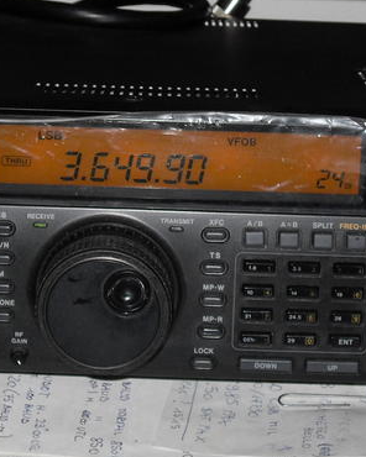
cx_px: 203
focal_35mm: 112
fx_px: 1517
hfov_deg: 13.8
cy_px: 145
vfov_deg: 17.1
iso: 100
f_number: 3.4
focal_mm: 8.4
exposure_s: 1/60
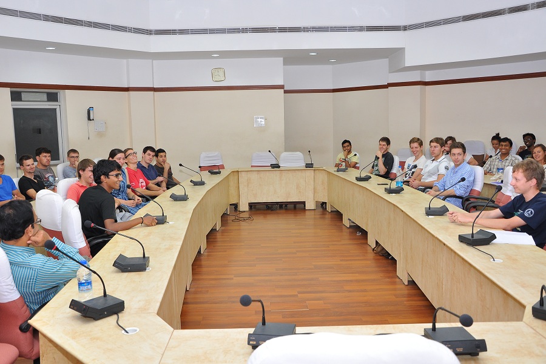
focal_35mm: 33
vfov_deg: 40.0
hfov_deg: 57.2
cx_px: 273
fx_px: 500
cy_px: 182
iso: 640
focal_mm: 22
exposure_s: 1/100
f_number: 6.3
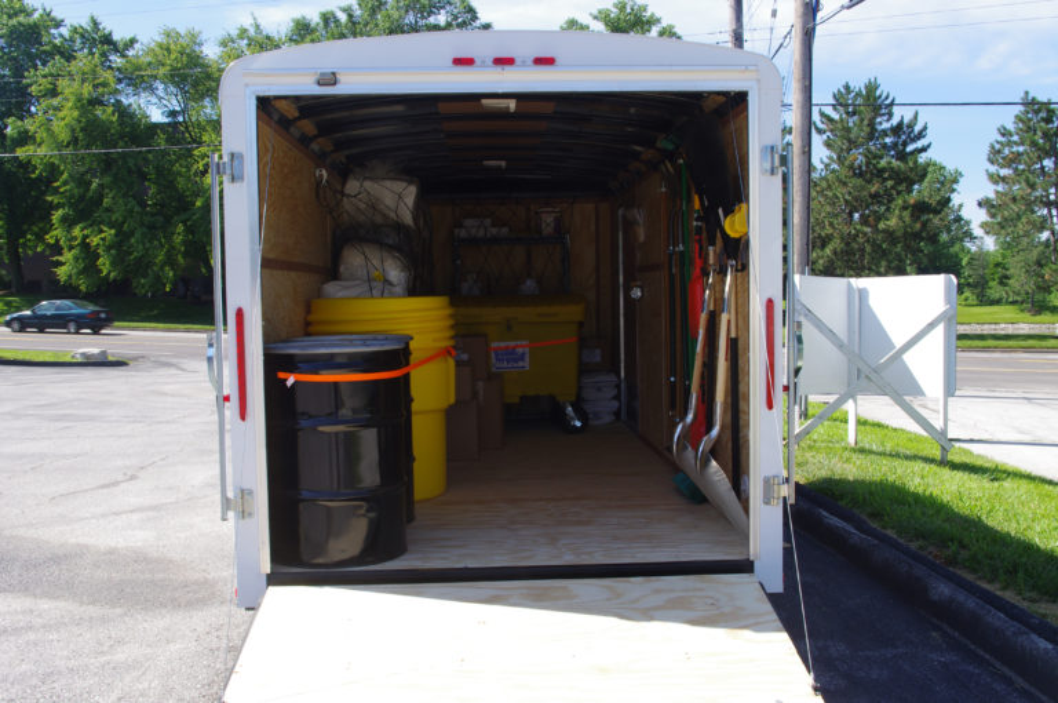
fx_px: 1057
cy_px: 352
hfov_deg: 53.2
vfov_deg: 36.8
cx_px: 529
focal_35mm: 36
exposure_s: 1/125
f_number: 11
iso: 200
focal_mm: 24.38
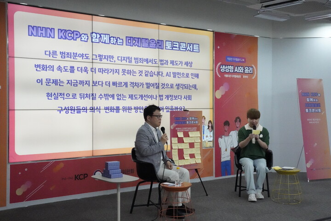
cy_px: 110
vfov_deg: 27.0
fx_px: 460
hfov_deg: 39.6
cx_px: 166
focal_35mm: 50
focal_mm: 50
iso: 40000
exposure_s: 1/500
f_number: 16
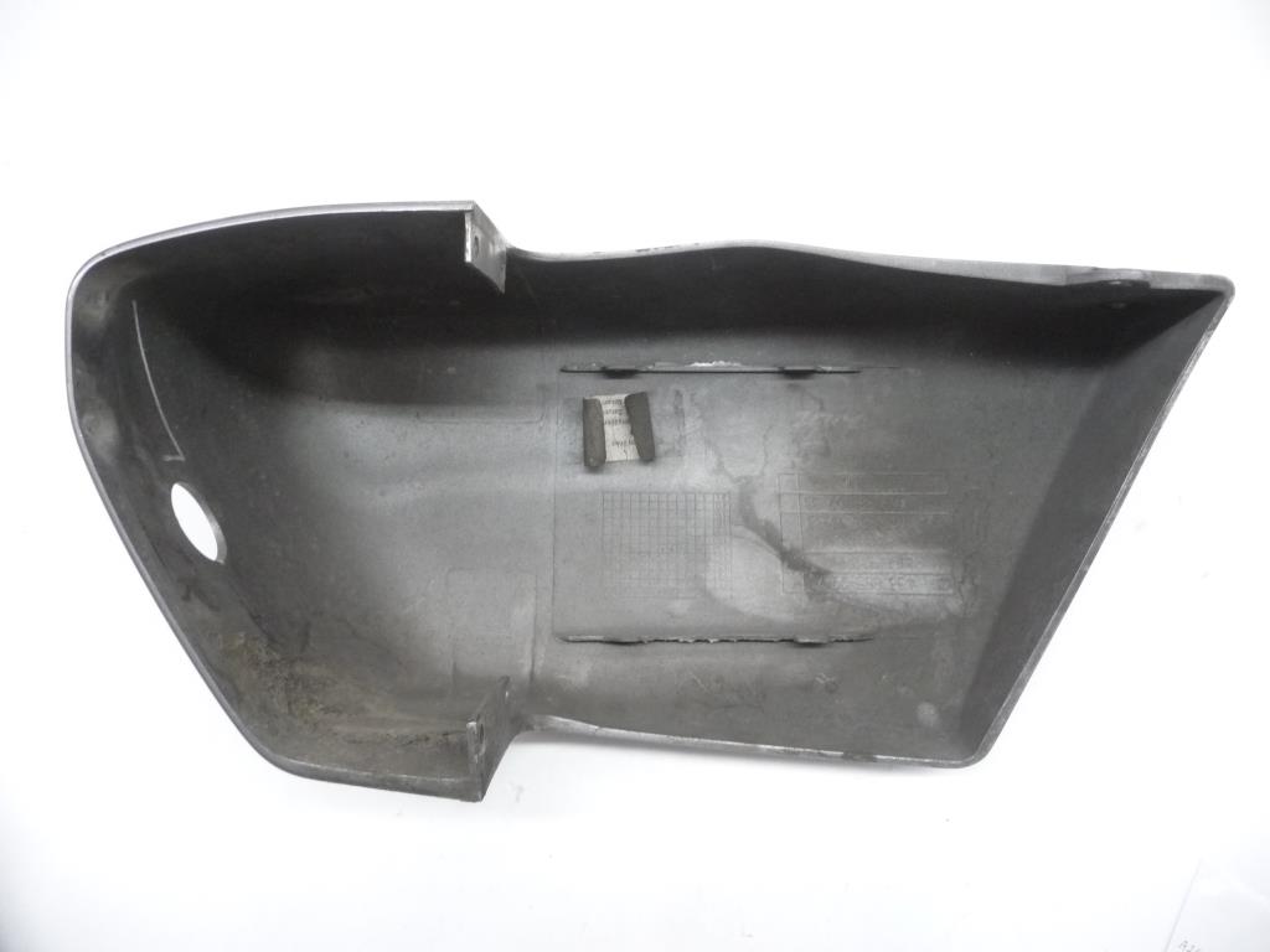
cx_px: 635
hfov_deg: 63.4
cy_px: 476
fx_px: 1027
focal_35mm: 28
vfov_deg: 49.7
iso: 400
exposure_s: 1/25
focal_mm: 4.7
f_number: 3.3
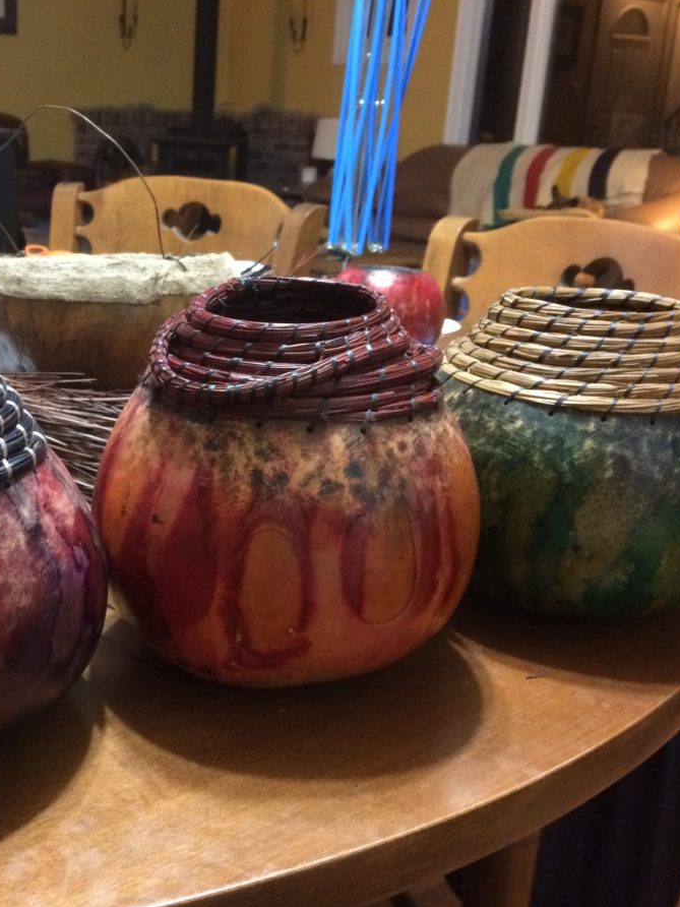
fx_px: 1021
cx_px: 179
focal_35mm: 39
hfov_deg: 36.1
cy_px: 456
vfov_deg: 47.9
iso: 320
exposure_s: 1/15
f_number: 2.2
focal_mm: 4.15
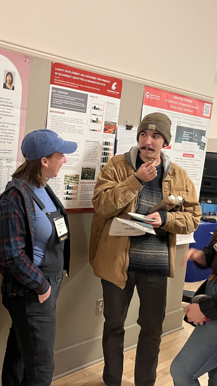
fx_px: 389
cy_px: 193
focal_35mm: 38
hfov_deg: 30.7
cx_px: 58
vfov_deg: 52.8
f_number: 1.6
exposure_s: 1/40
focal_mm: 5.1
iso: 500
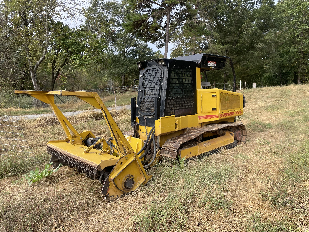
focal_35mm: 26
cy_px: 116
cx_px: 154
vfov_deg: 53.1
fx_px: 232
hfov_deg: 67.3
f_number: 1.6
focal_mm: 4.2
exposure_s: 1/1453
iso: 50
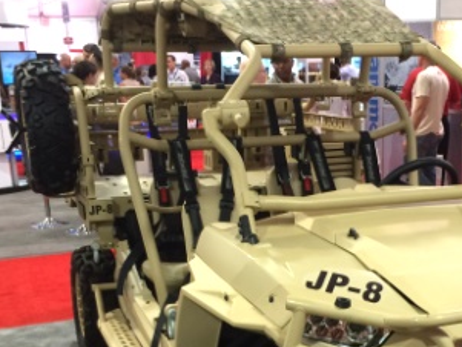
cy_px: 329
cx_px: 286
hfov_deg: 34.2
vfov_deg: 25.1
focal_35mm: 56
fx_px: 748
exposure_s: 1/30
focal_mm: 4.15
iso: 100
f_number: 2.2
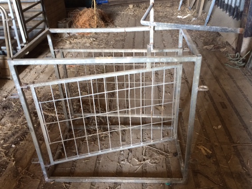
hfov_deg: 56.8
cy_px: 90
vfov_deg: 44.1
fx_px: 233
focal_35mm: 32
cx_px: 127
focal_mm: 4.15
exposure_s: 1/30
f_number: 2.2
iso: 200
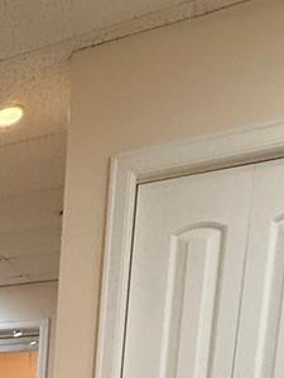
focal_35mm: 56
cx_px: -169
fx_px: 613
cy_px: 529
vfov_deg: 27.0
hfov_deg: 21.1
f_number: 2.2
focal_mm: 2.22
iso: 500
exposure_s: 1/60
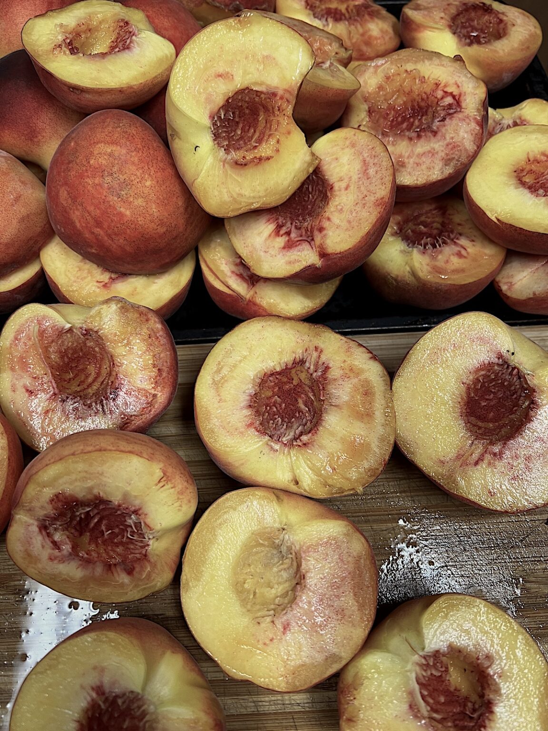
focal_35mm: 26
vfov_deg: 67.3
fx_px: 549
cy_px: 366
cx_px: 274
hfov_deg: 53.1
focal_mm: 5.7
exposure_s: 1/60
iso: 80
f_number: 1.5
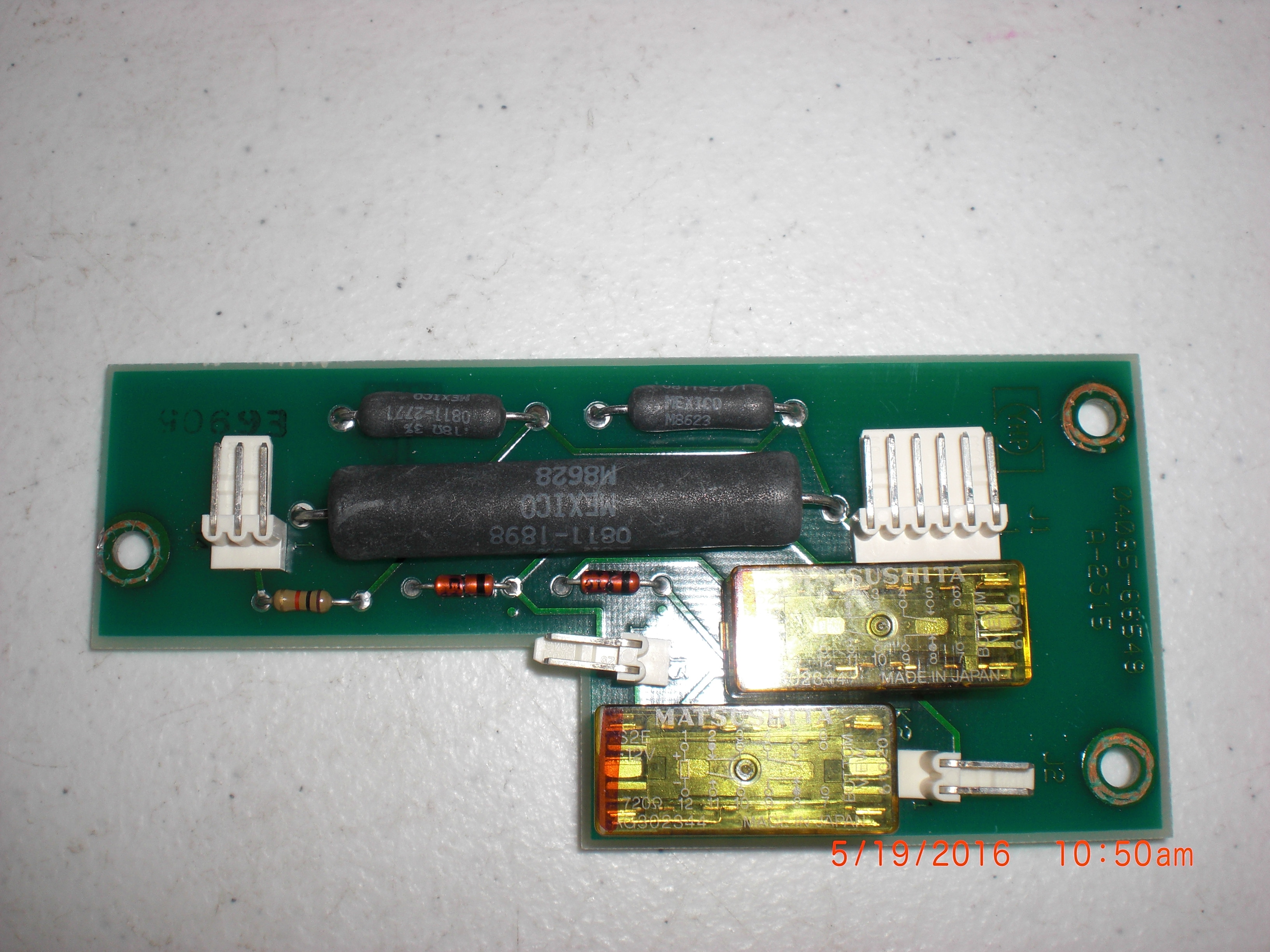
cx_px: 635
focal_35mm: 38
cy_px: 476
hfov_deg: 49.0
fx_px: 1394
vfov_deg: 37.7
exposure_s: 1/60
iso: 64
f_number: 5.6
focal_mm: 6.3
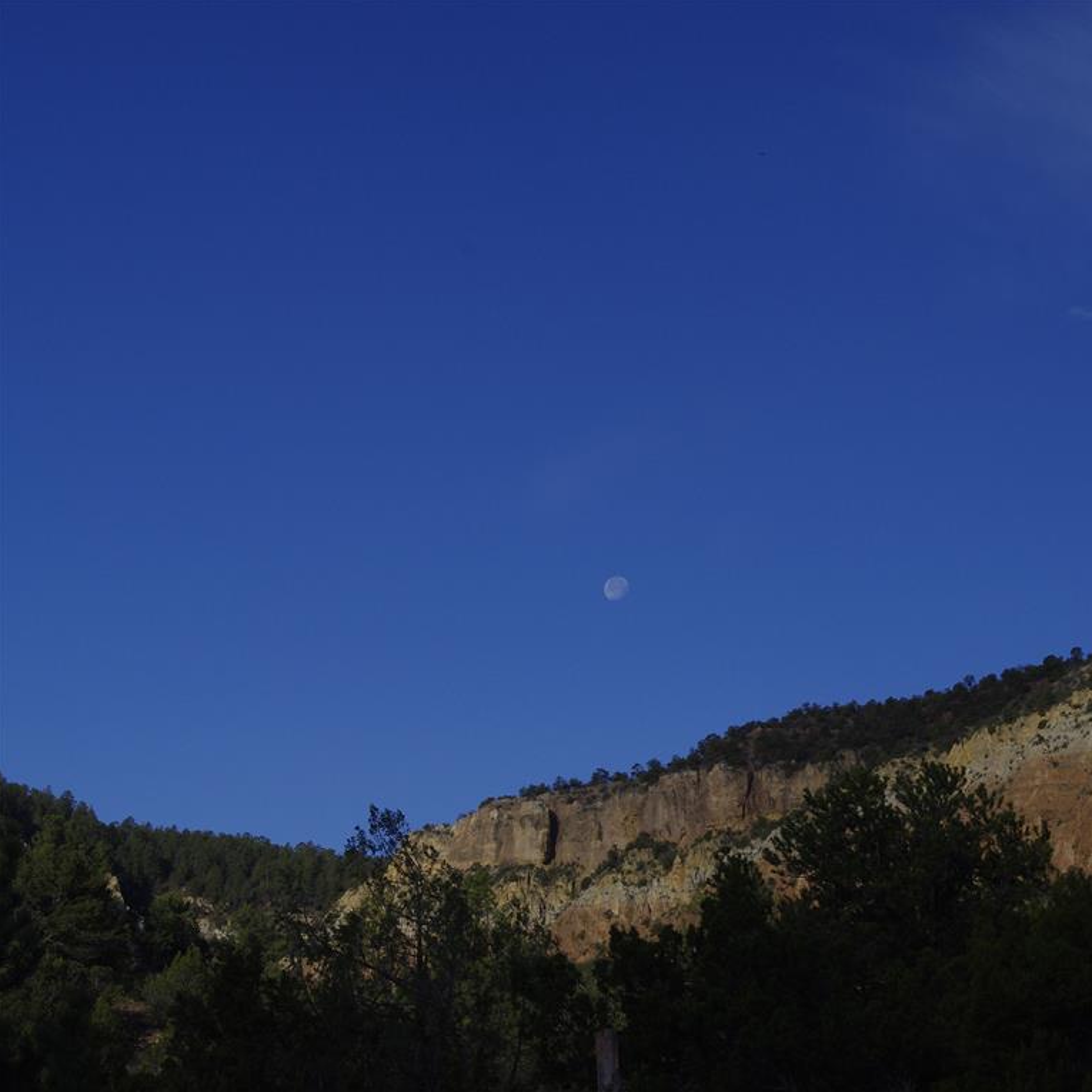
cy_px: 545
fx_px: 2748
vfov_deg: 22.5
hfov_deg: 22.3
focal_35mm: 77
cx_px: 822
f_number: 11
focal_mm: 40
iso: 200
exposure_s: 1/200
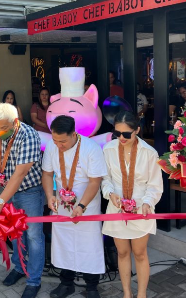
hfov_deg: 27.0
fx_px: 374
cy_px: 121
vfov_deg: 43.3
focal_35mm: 46
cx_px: 19
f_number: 1.5
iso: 50
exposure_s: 1/643
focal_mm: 5.7
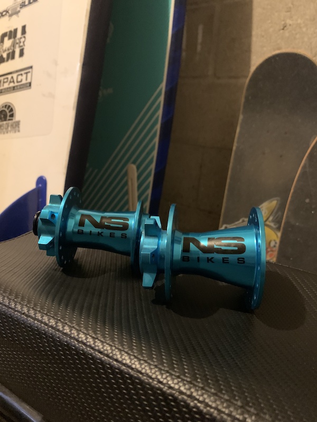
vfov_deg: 67.3
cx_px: 158
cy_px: 211
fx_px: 317
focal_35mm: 26
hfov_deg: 53.1
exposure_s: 1/15
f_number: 1.8
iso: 1250
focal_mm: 4.25
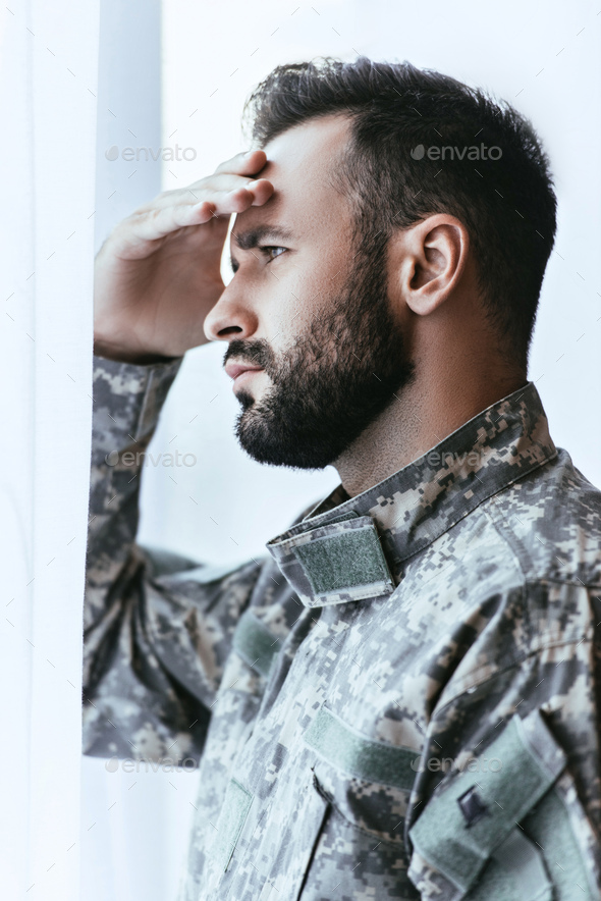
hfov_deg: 6.9
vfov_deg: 10.3
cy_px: 450
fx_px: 5004
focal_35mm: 200
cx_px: 300
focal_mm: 200
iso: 500
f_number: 2.8
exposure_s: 1/200
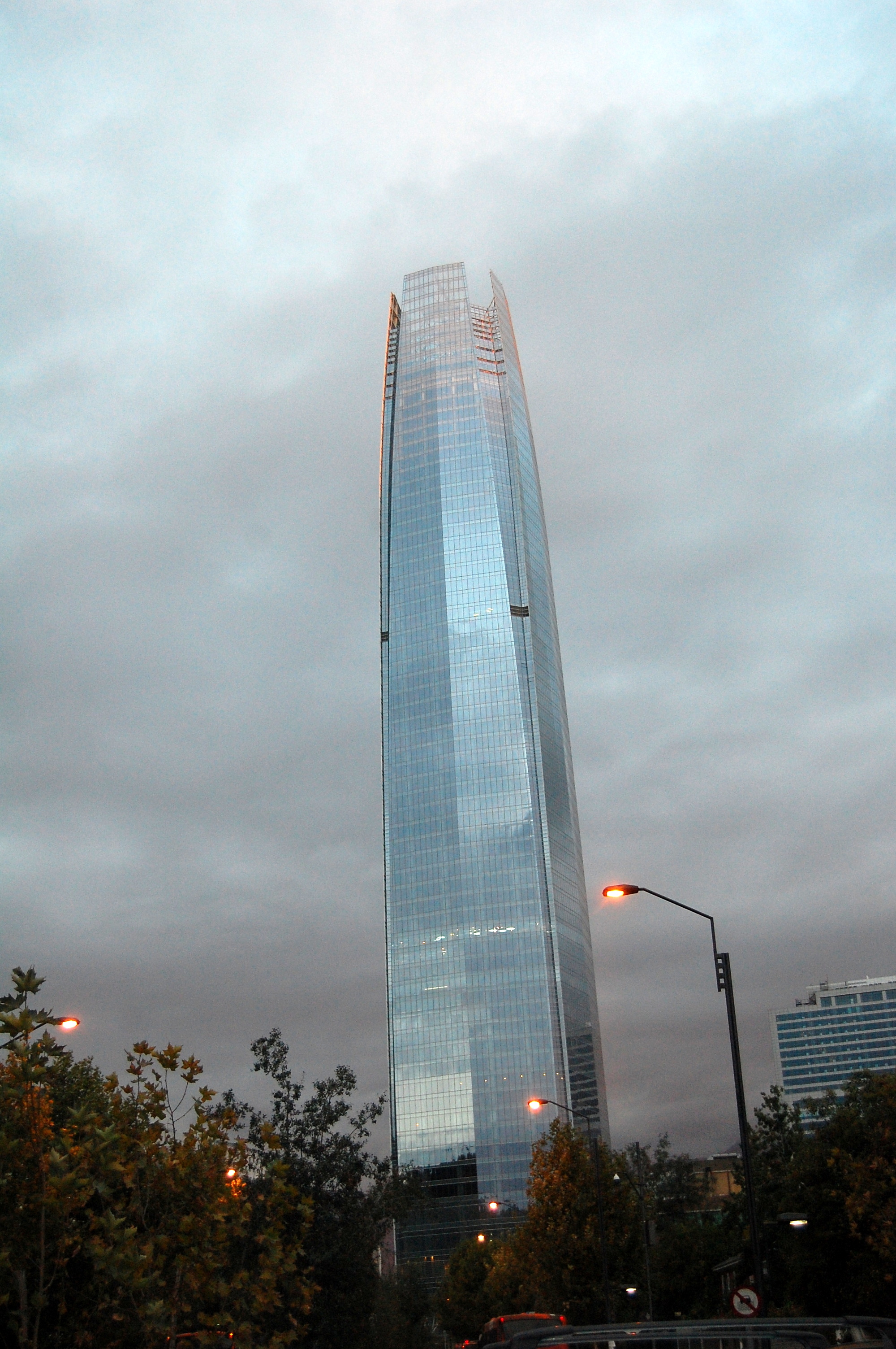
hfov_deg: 28.9
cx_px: 448
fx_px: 1739
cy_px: 674
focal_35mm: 46
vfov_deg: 42.4
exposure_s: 1/200
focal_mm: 31
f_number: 4.5
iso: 800
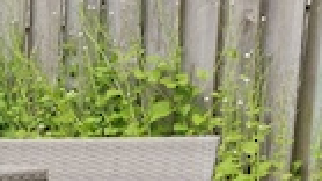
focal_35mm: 157
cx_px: -375
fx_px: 1340
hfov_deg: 11.8
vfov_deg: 7.1
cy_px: 501
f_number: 1.7
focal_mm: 4.25
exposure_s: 1/602
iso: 100
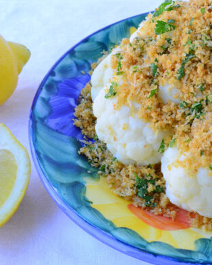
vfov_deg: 26.1
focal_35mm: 73
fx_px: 573
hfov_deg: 20.9
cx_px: 122
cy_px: 131
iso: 100
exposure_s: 1/6
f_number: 9
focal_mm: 34
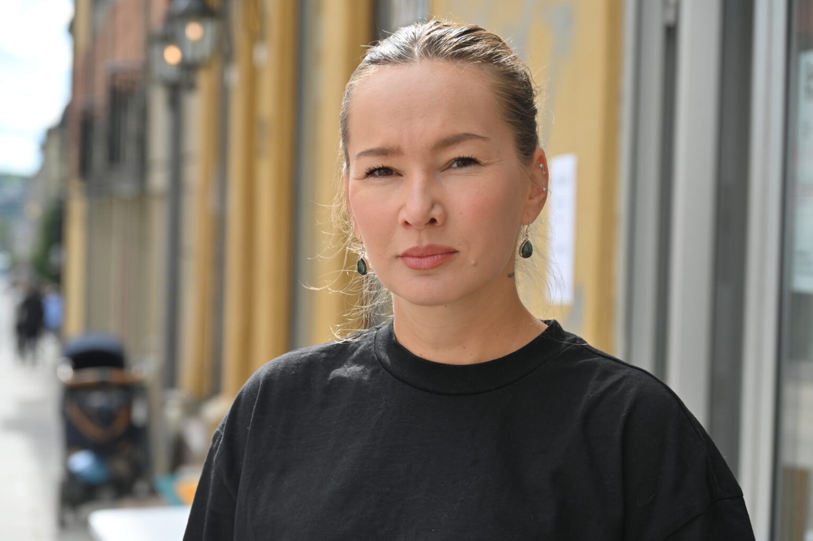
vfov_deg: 14.7
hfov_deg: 21.9
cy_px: 270
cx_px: 406
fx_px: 2099
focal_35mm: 93
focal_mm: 93
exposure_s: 1/250
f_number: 6.3
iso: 180
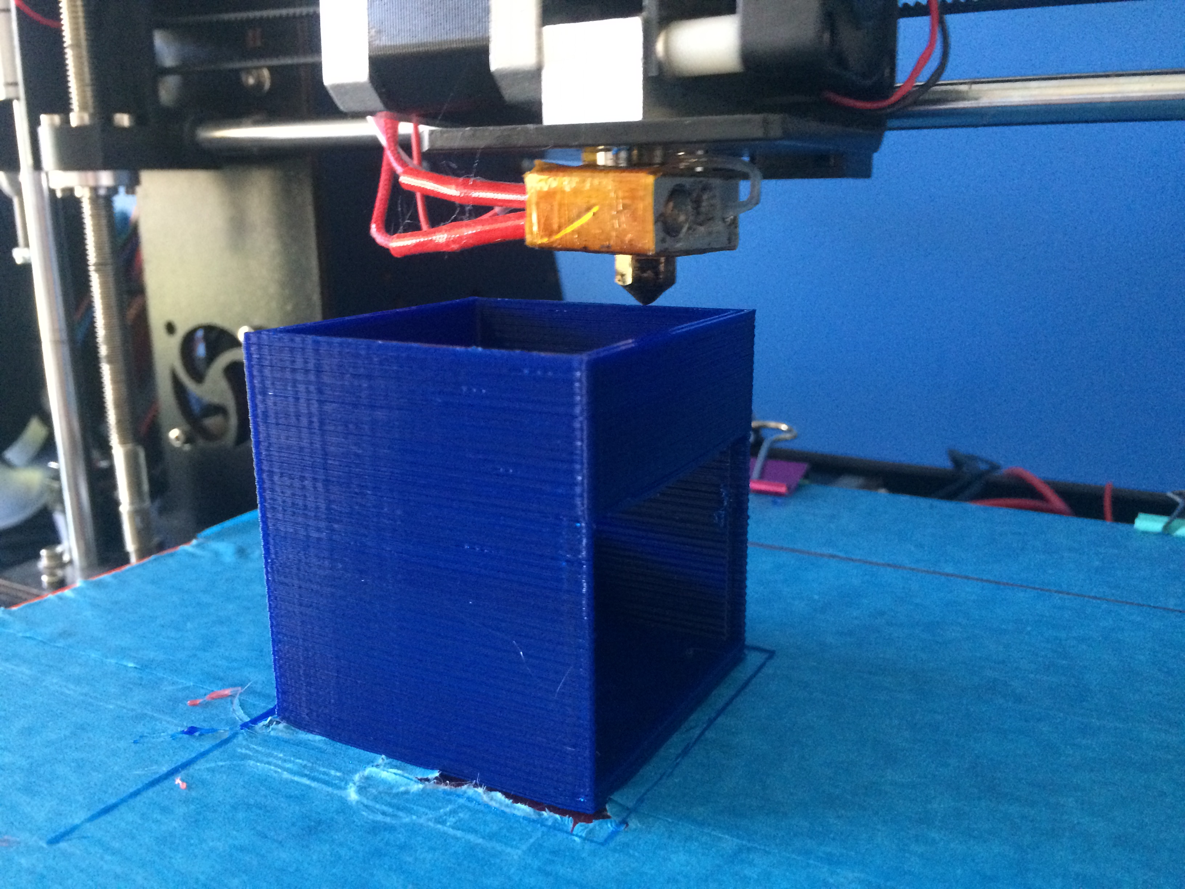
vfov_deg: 48.2
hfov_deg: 61.7
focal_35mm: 29
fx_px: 993
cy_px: 444
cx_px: 592
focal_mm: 4.15
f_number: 2.2
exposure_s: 1/25
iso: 320
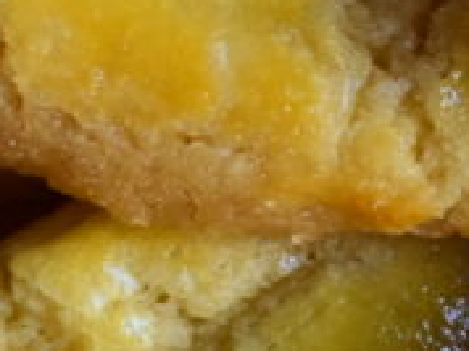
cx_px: 1494
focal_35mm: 599
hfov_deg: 3.2
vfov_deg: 2.5
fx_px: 8105
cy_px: 810
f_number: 5.6
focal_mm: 48
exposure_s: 1/40
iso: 320
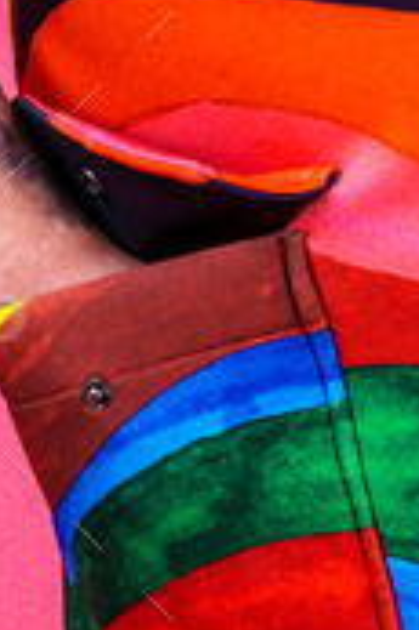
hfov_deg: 3.9
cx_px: 397
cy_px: -803
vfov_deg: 5.6
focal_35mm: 354
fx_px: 6192
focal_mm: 69
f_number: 4
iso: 250
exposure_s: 1/160
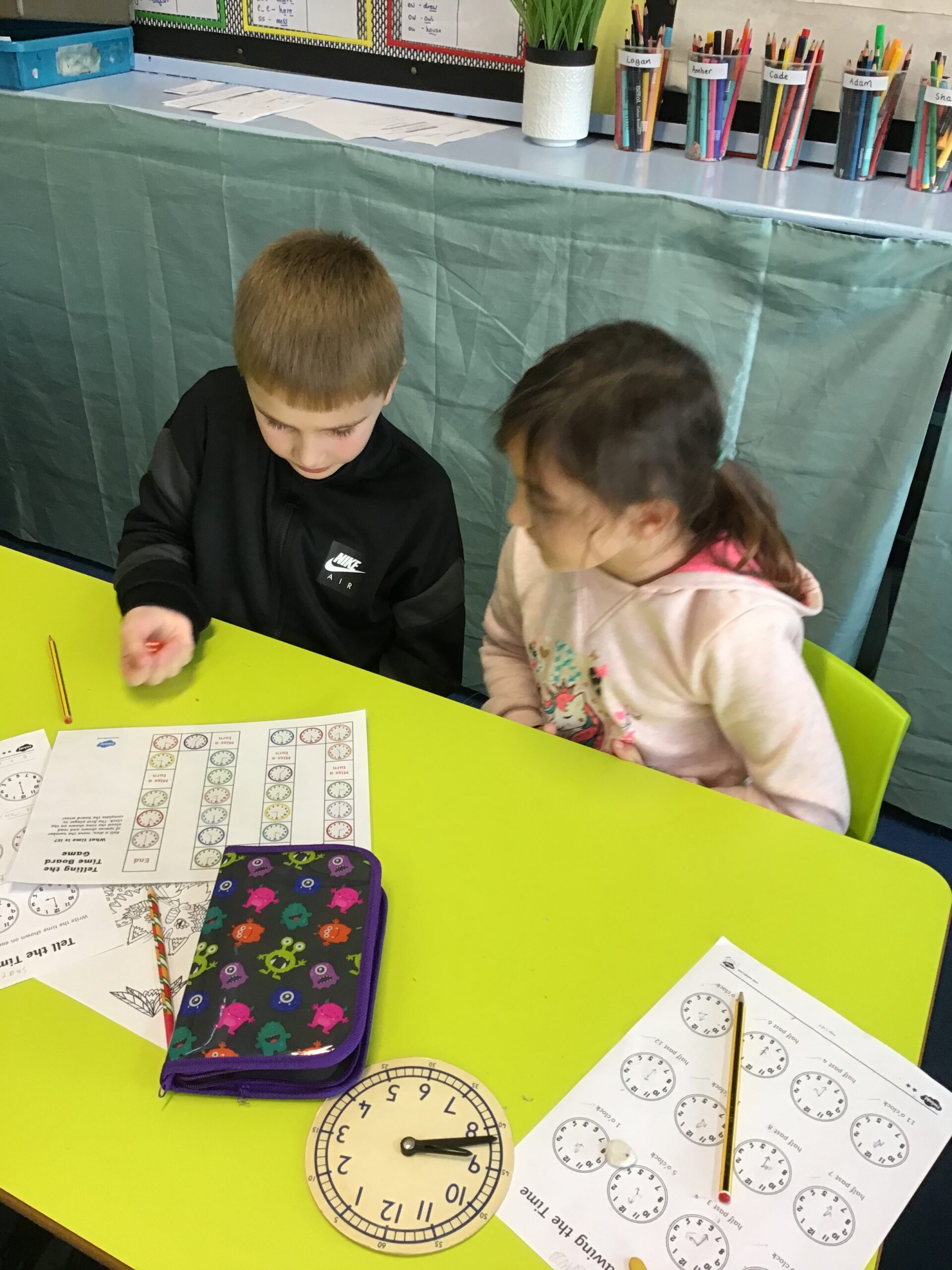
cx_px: 476
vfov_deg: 58.4
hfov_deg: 45.4
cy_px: 635
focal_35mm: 31
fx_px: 1137
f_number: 2.4
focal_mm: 3.3
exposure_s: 1/33
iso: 80
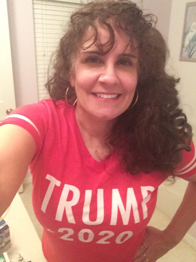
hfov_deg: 45.4
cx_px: 98
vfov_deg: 58.4
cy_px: 131
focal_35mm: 31
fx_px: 234
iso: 400
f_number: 2.4
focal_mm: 2.15
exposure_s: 1/24
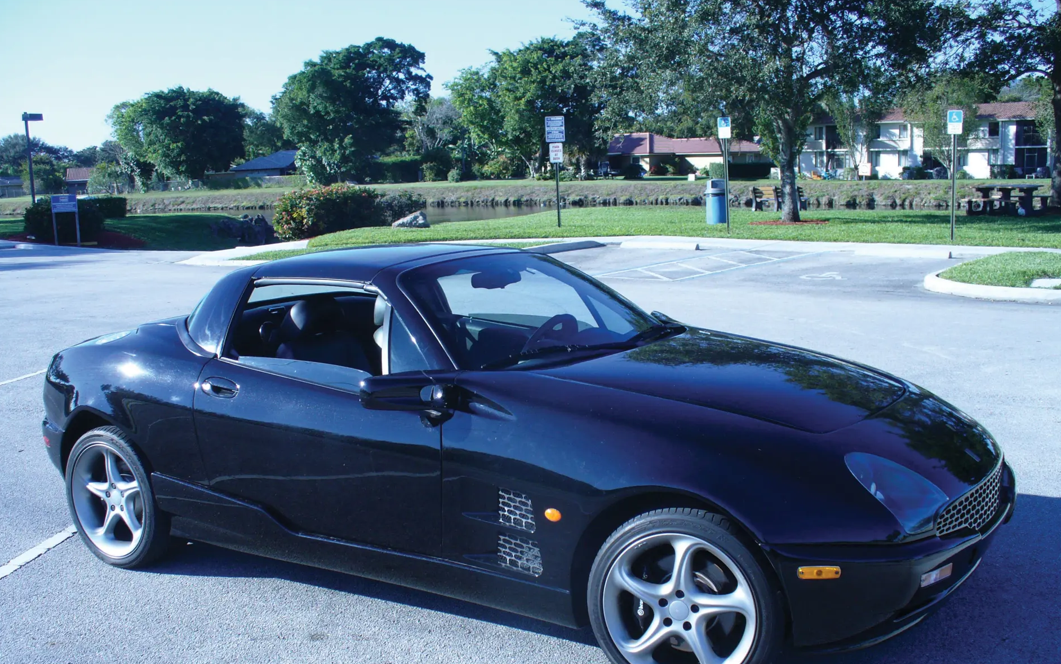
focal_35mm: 40
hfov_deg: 49.3
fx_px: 1157
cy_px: 403
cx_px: 529
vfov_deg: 31.9
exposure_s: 1/160
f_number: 5.6
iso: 80
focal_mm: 6.1
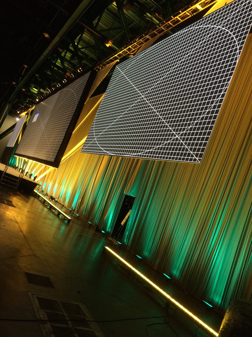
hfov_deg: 48.2
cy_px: 168
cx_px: 126
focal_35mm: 29
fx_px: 281
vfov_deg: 61.7
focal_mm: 4.15
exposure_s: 1/30
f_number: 2.2
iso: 250
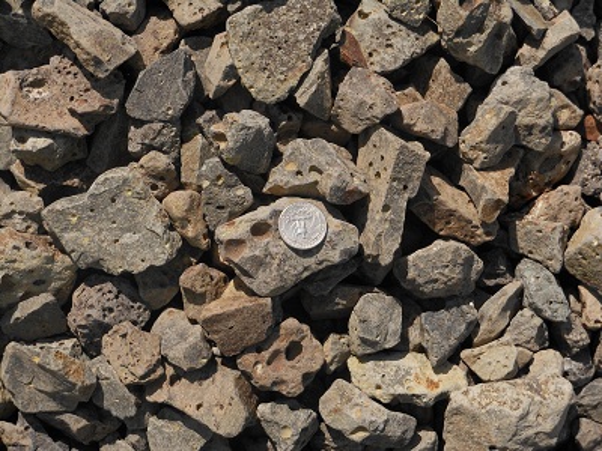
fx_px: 1513
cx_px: 301
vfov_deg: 17.0
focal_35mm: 87
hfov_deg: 22.5
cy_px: 226
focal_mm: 15.6
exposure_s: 1/640
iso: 80
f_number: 5.3
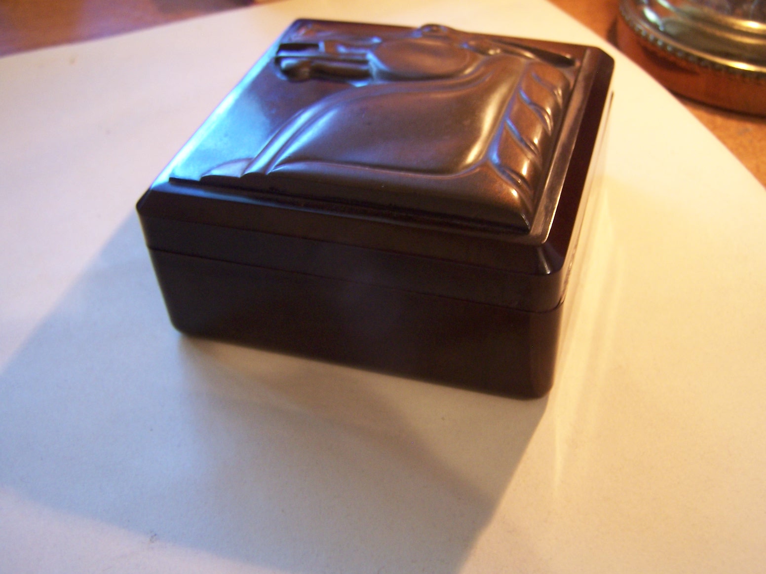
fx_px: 841
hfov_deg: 49.0
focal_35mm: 38
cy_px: 287
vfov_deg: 37.7
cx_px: 383
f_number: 2.8
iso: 140
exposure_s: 1/8
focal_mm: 6.3
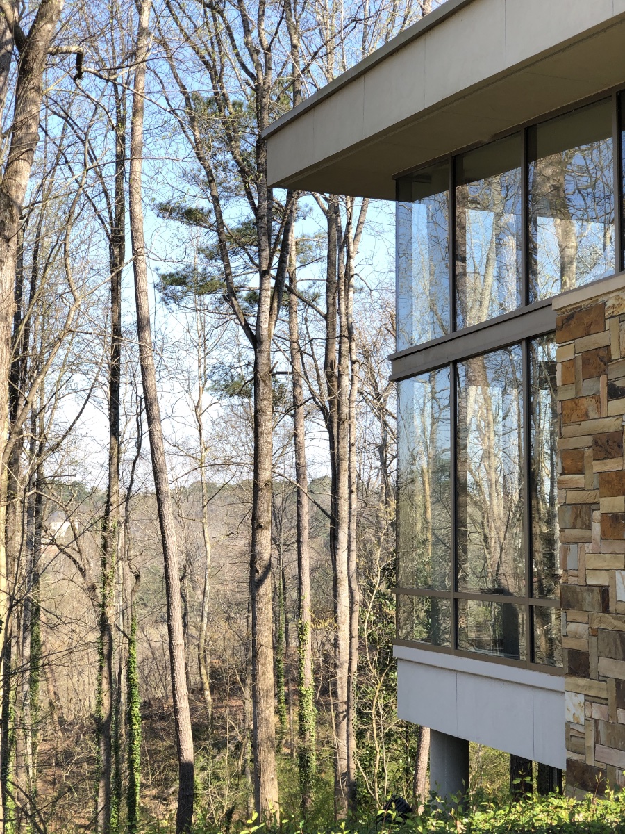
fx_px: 1252
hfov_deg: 28.0
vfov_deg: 36.8
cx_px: 312
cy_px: 417
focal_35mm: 52
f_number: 2.4
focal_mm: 6
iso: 16
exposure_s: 1/219
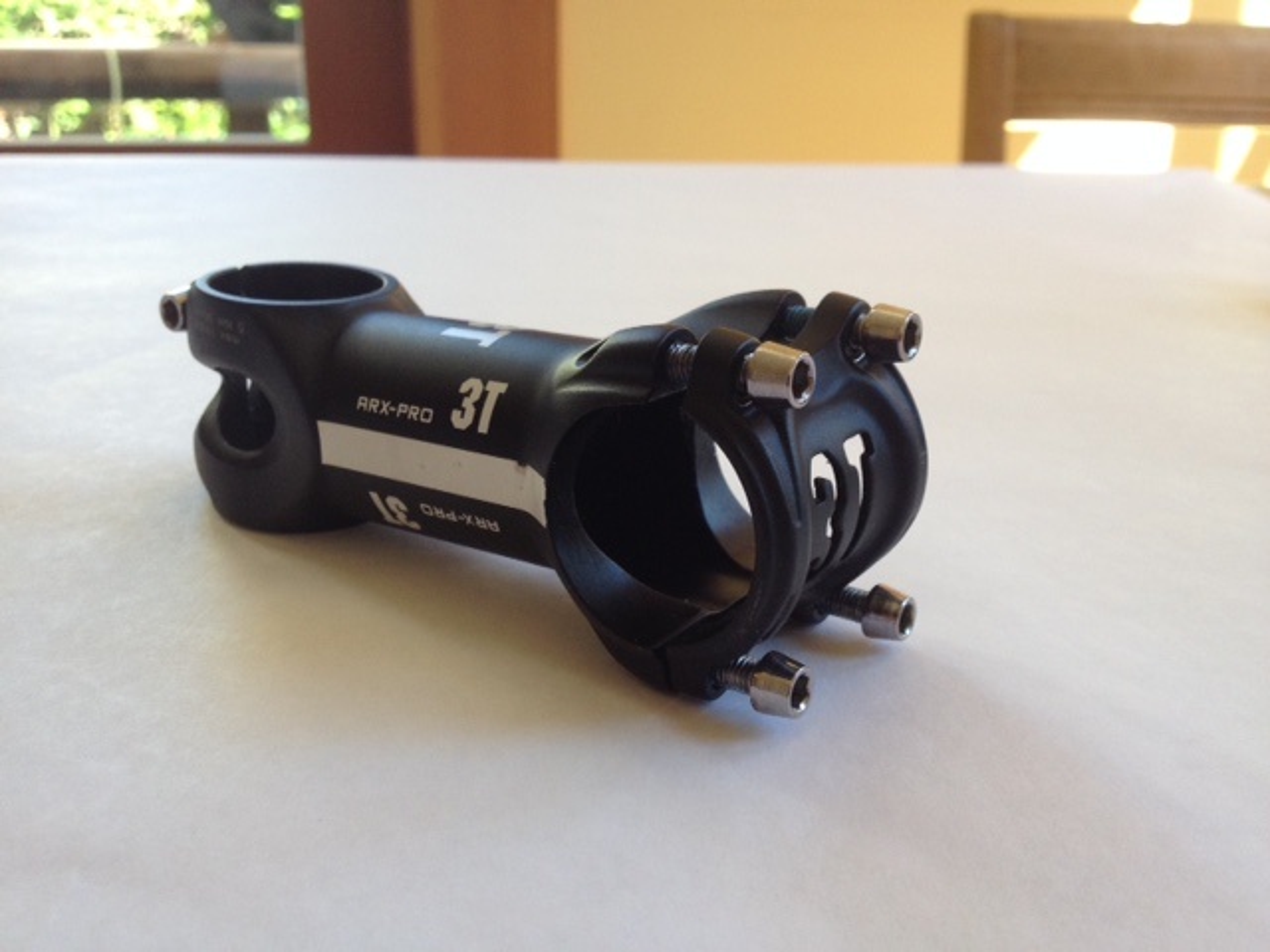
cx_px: 635
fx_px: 1284
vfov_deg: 40.7
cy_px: 476
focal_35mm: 35
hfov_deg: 52.6
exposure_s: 1/120
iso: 80
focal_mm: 4.28
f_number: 2.4
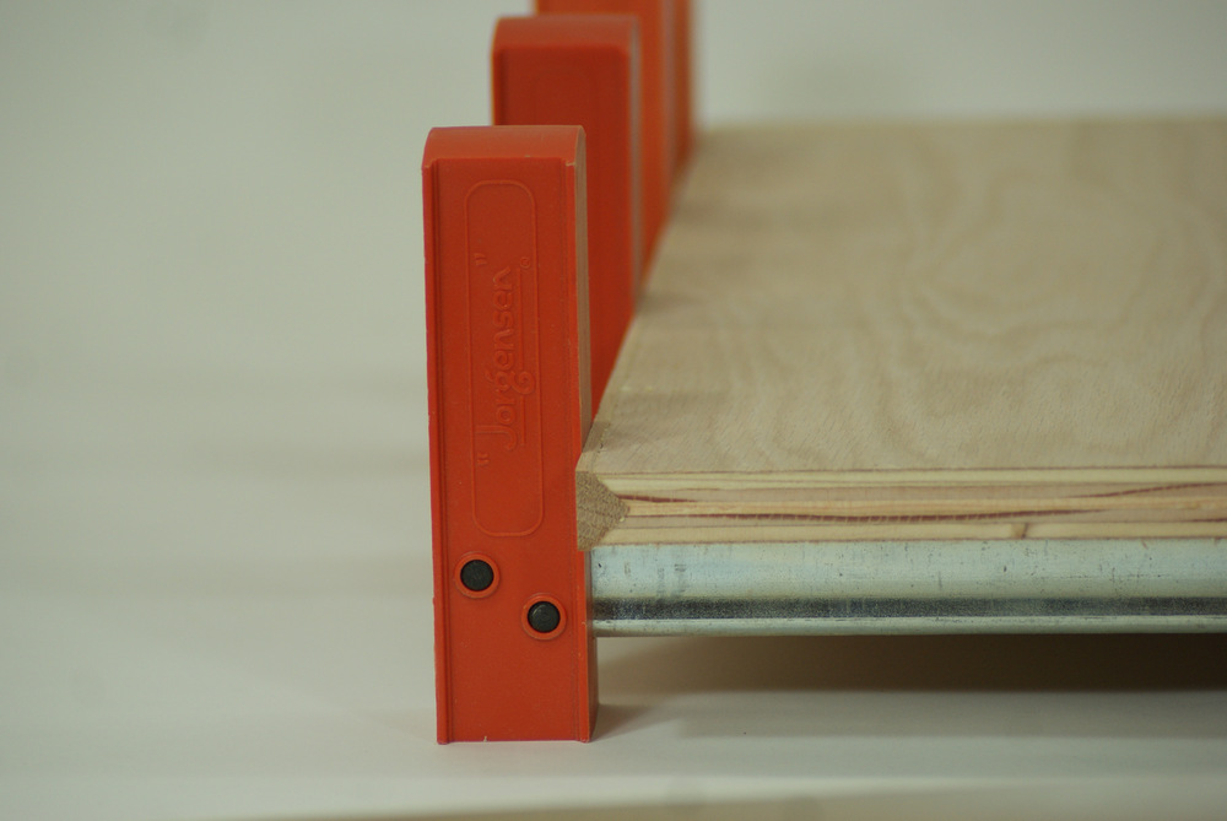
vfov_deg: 6.8
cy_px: 410
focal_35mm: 202
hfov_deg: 10.1
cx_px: 614
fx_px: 6909
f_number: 4.5
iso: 320
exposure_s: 1/250
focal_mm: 135
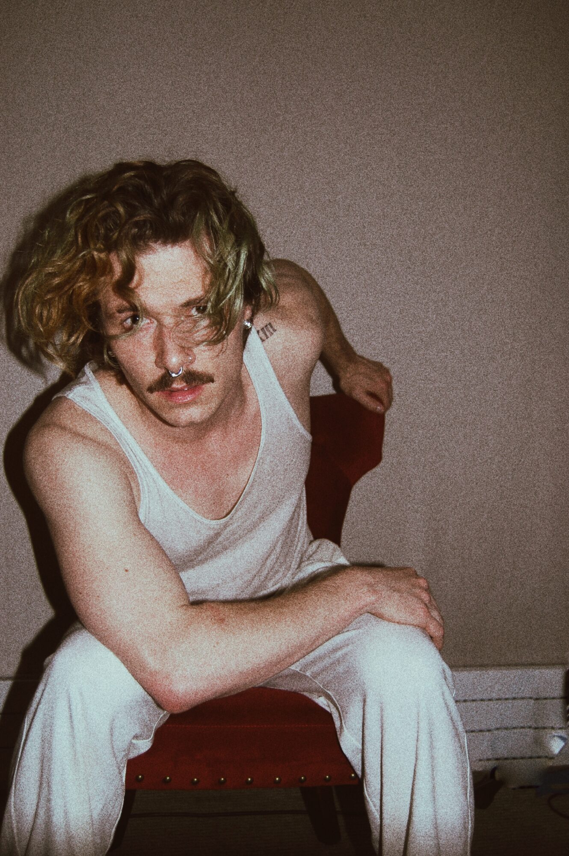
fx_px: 784
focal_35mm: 33
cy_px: 428
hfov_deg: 39.9
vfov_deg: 57.3
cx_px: 284
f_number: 3.8
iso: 400
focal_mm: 22
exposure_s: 1/60
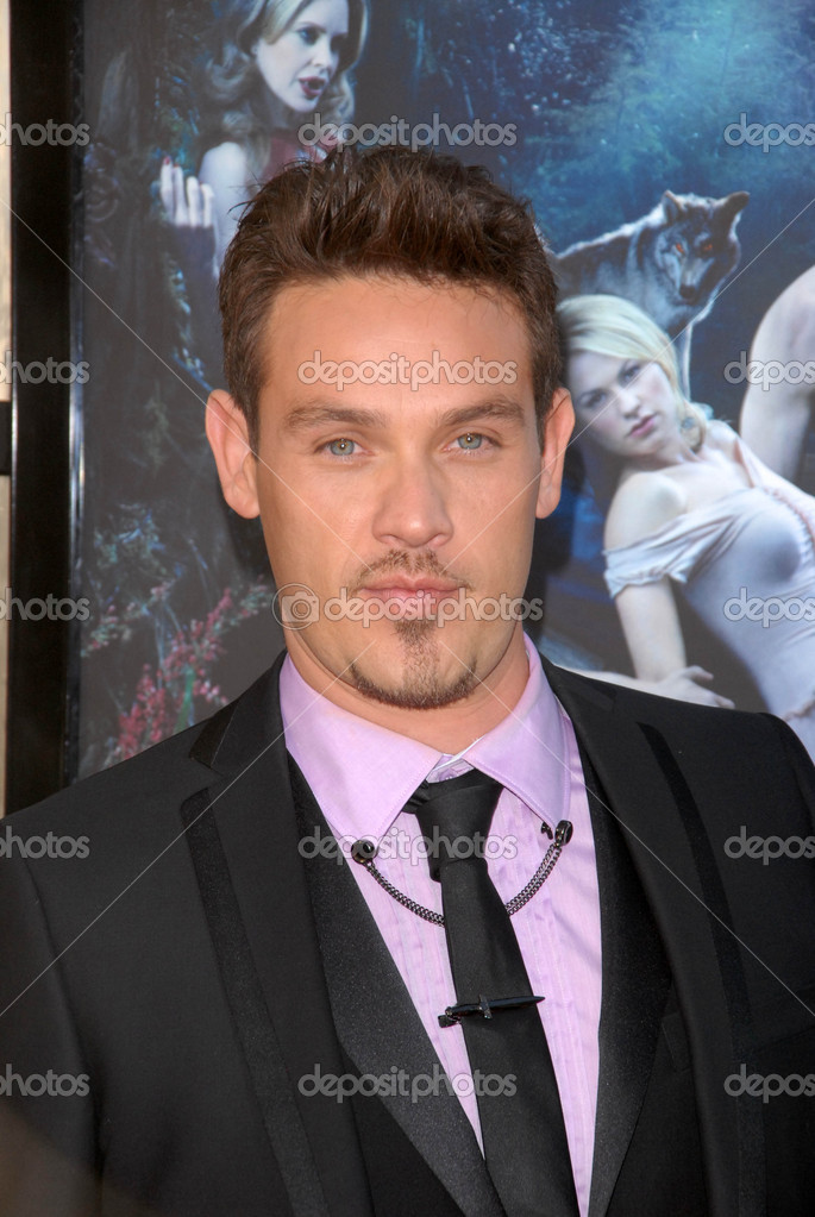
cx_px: 408
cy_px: 608
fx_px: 5890
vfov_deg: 11.8
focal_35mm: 174
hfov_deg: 7.9
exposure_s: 1/250
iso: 500
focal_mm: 116
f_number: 9
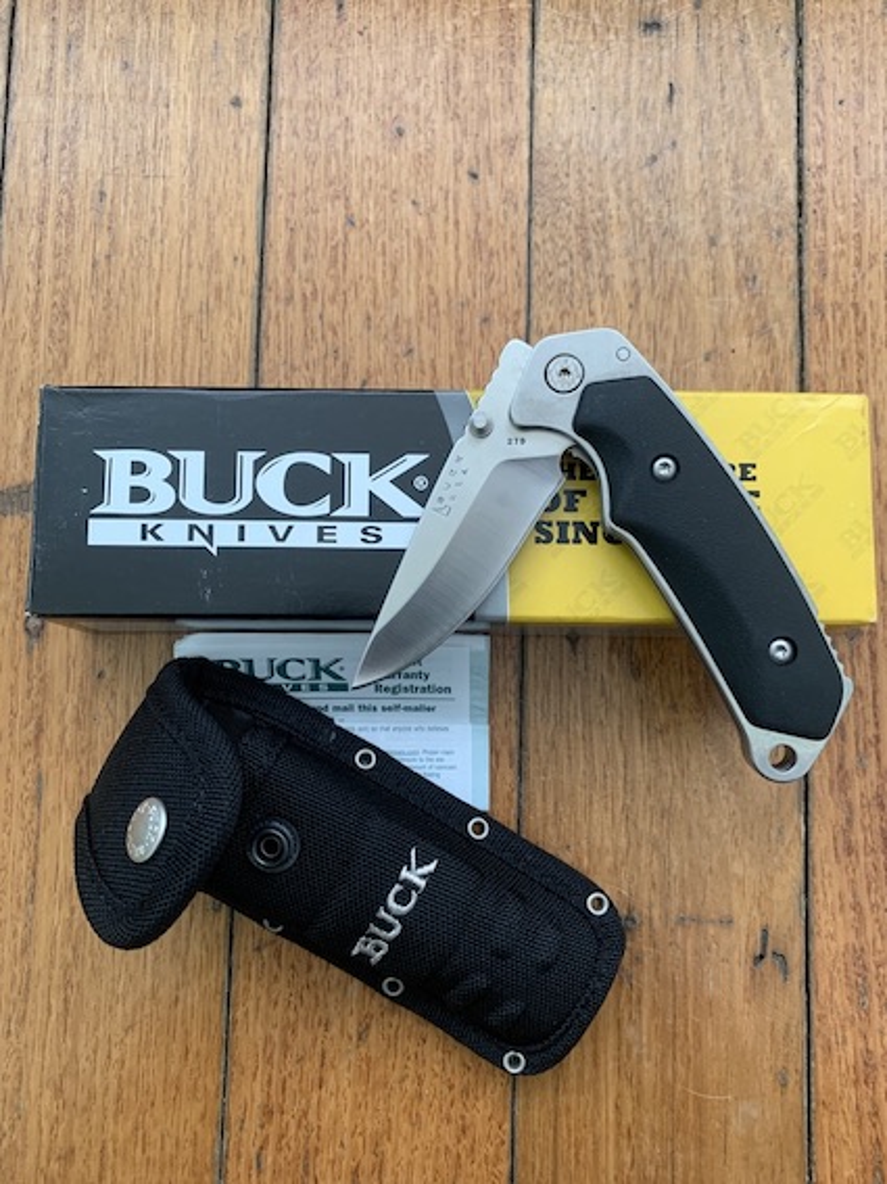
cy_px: 592
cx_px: 444
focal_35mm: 26
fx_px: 889
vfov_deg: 67.3
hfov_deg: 53.0
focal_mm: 4.25
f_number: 1.8
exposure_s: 1/60
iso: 200
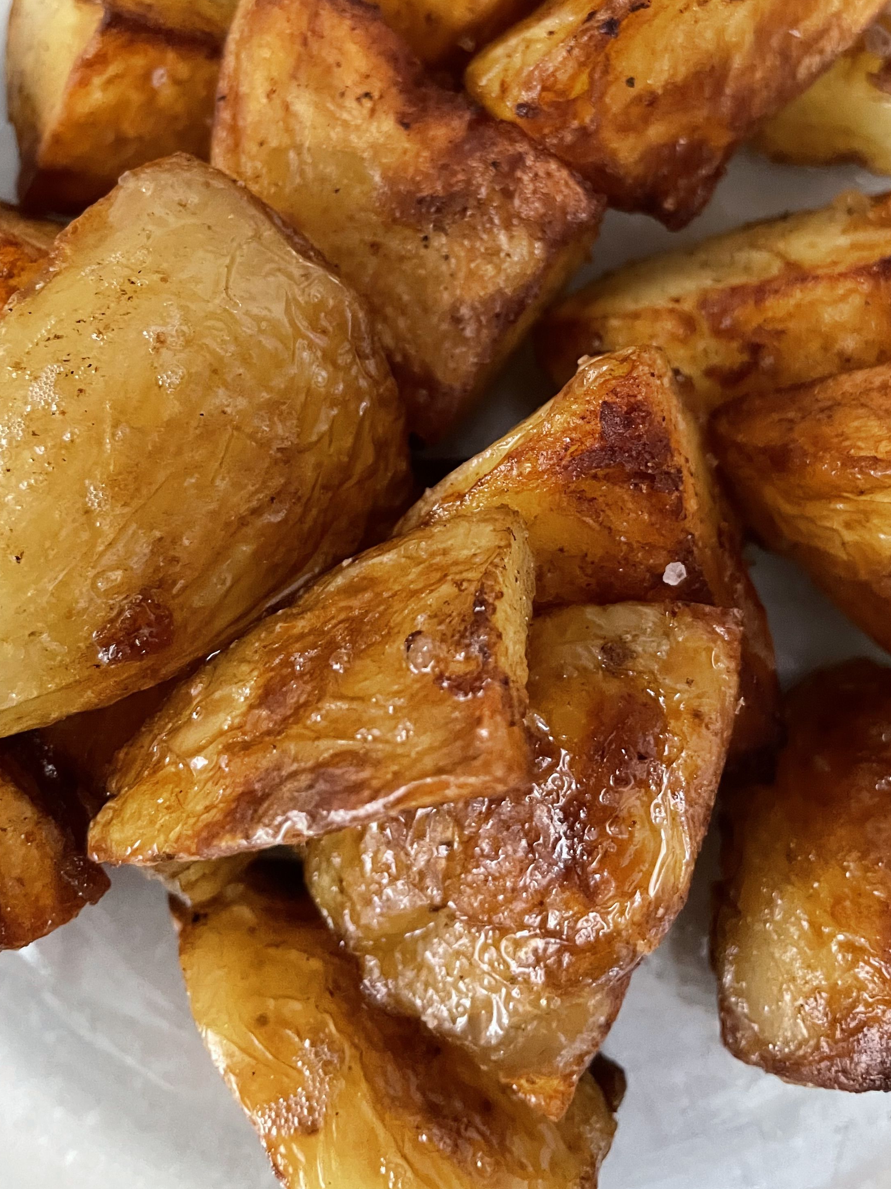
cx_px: 494
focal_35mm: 36
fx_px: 1235
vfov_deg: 50.3
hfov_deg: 39.6
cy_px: 381
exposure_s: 1/30
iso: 640
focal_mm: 4.2
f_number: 1.6
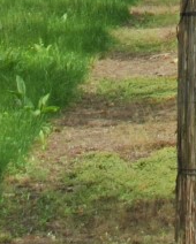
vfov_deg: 6.3
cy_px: -622
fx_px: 1937
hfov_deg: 5.7
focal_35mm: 268
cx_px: 318
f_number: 8
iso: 100
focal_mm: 25
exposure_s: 1/250
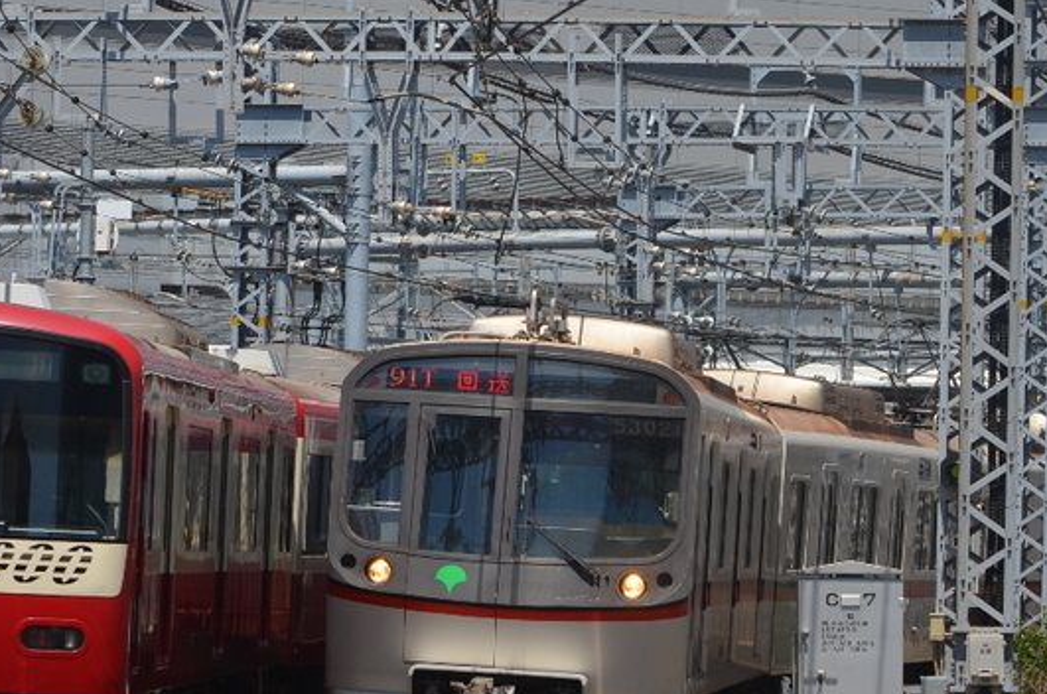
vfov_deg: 5.2
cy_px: 381
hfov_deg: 7.9
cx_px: 418
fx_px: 7606
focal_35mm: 262
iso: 100
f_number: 8
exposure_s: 1/320
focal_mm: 116
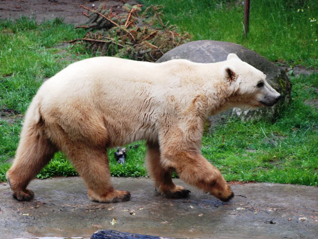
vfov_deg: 4.2
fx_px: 3279
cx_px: 147
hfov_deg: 5.6
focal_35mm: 357
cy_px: 120
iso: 400
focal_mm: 220
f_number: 5.3
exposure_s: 1/250
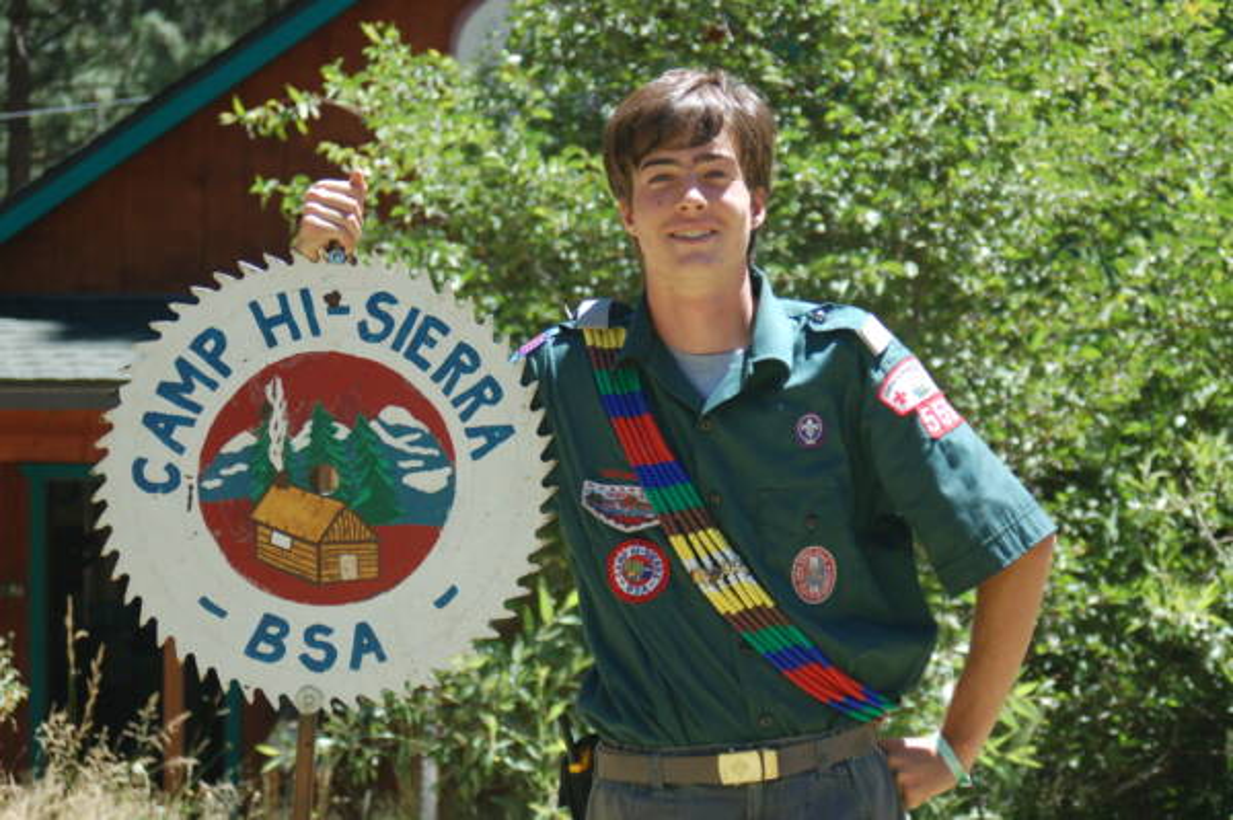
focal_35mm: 120
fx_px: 4107
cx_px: 616
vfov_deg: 11.4
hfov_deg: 17.1
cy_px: 410
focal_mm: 80
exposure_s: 1/500
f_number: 5.6
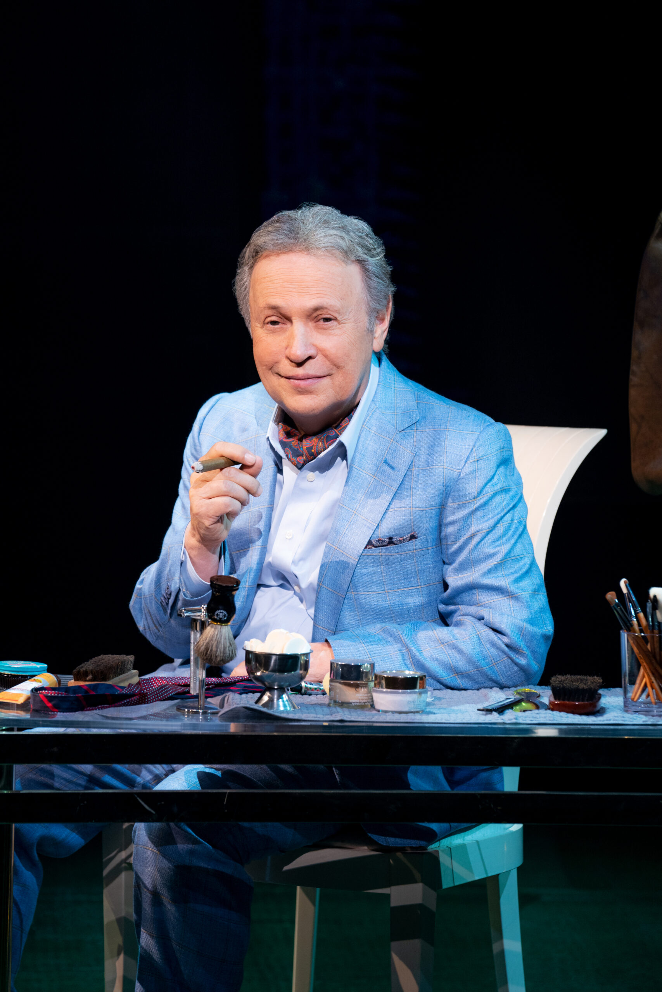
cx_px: 331
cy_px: 496
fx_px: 4357
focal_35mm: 158
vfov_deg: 13.0
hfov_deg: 8.7
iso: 1600
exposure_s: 1/400
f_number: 5
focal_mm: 158
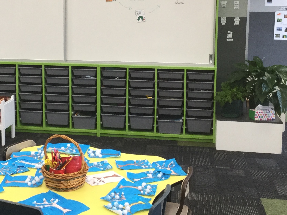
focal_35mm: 56
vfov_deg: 25.6
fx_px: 464
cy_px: 43
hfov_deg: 34.0
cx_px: 90
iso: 40
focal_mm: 3.3
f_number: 2.4
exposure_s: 1/33
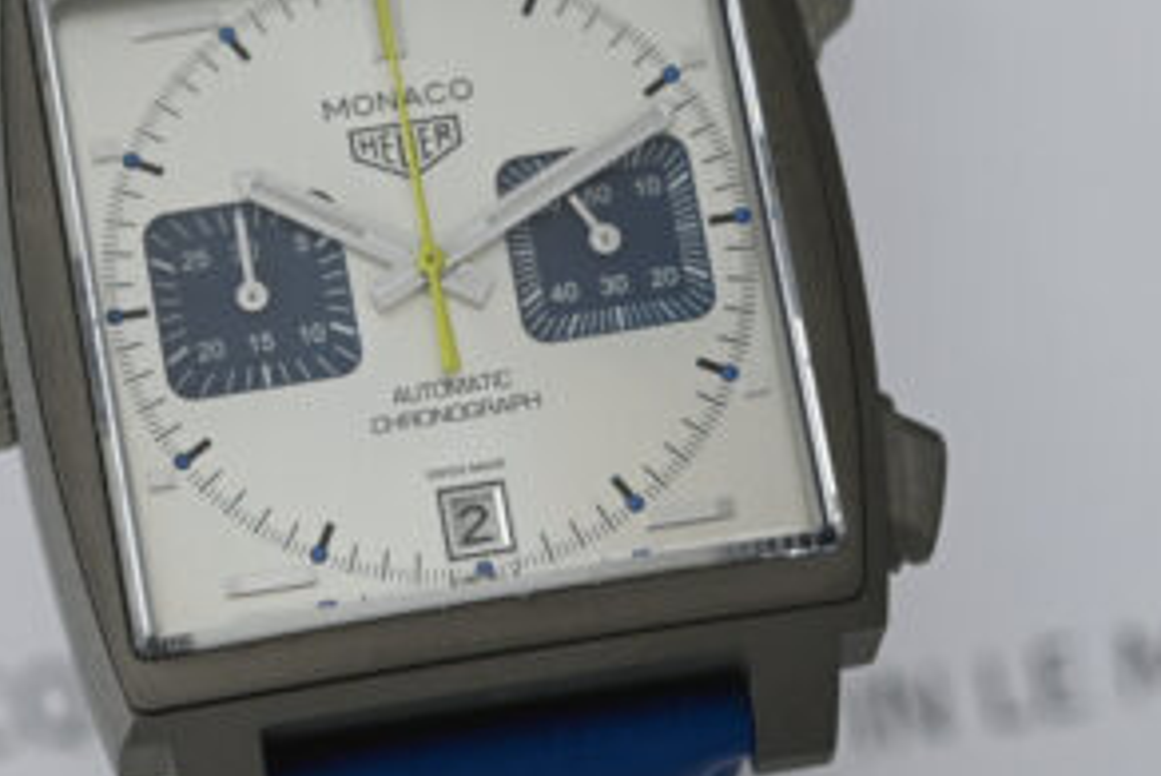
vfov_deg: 9.3
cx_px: 441
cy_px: 314
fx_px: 4775
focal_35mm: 148
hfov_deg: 13.9
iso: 400
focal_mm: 60
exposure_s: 1/125
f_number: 6.3
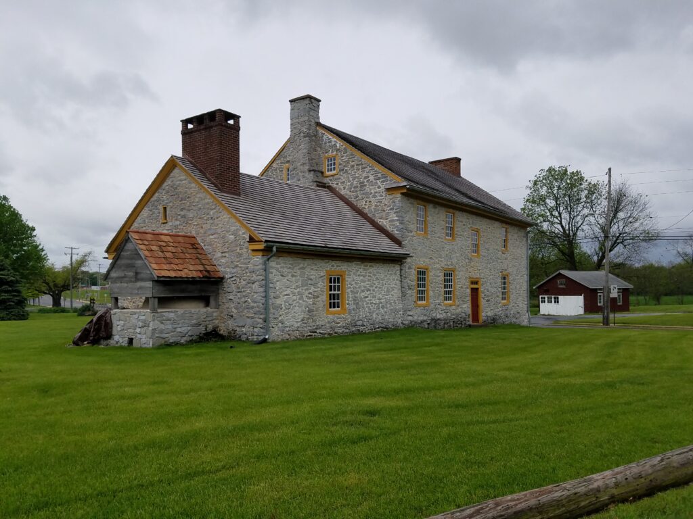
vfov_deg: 53.1
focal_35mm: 26
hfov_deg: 67.3
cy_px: 260
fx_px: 521
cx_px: 346
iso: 50
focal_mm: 4.2
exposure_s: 1/3760
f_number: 1.7
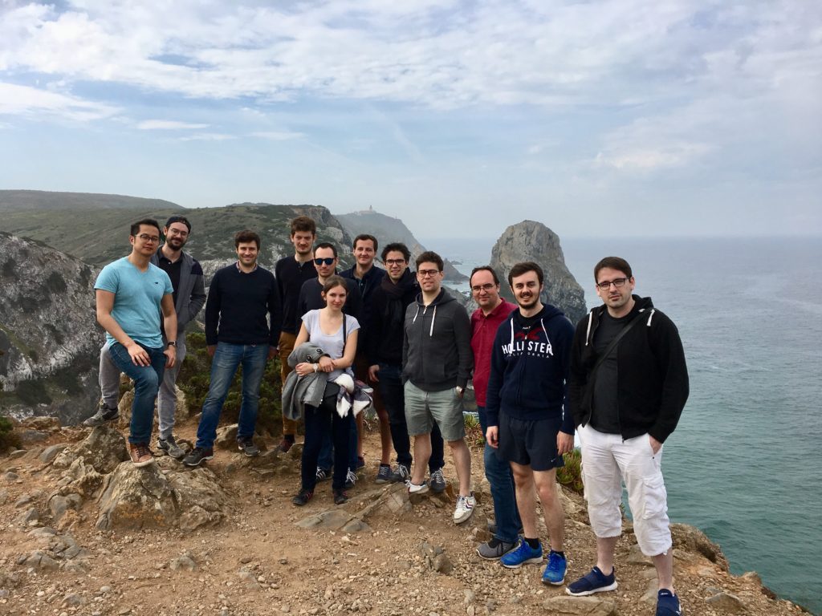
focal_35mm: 29
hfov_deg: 61.7
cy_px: 308
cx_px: 411
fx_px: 689
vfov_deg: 48.2
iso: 25
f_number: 2.2
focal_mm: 4.15
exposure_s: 1/2653
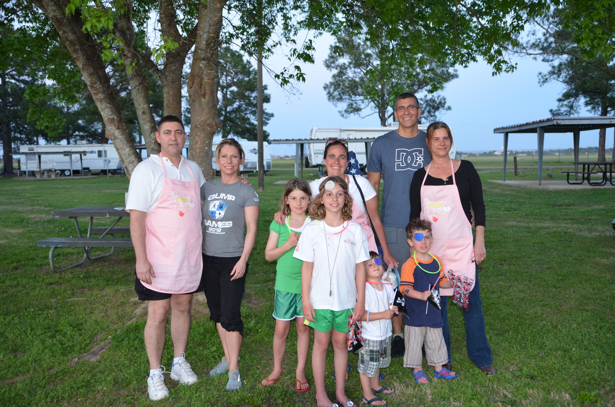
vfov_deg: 38.2
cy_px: 204
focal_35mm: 34
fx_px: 588
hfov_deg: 55.2
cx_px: 308
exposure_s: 1/60
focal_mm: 23
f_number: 2.8
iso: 800
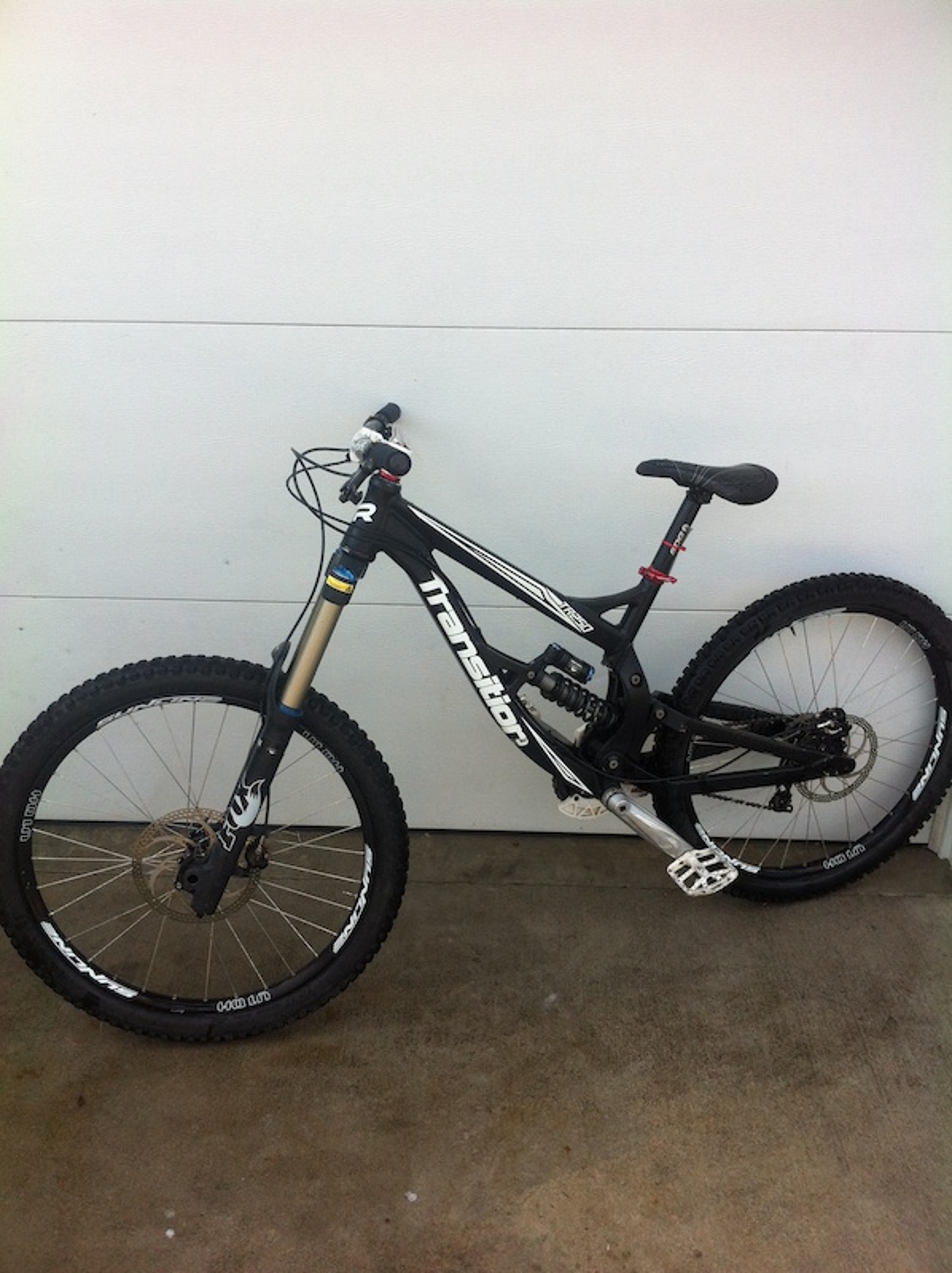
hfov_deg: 40.6
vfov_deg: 52.7
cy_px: 636
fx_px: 1286
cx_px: 476
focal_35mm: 35
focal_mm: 3.85
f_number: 2.8
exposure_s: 1/431
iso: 80
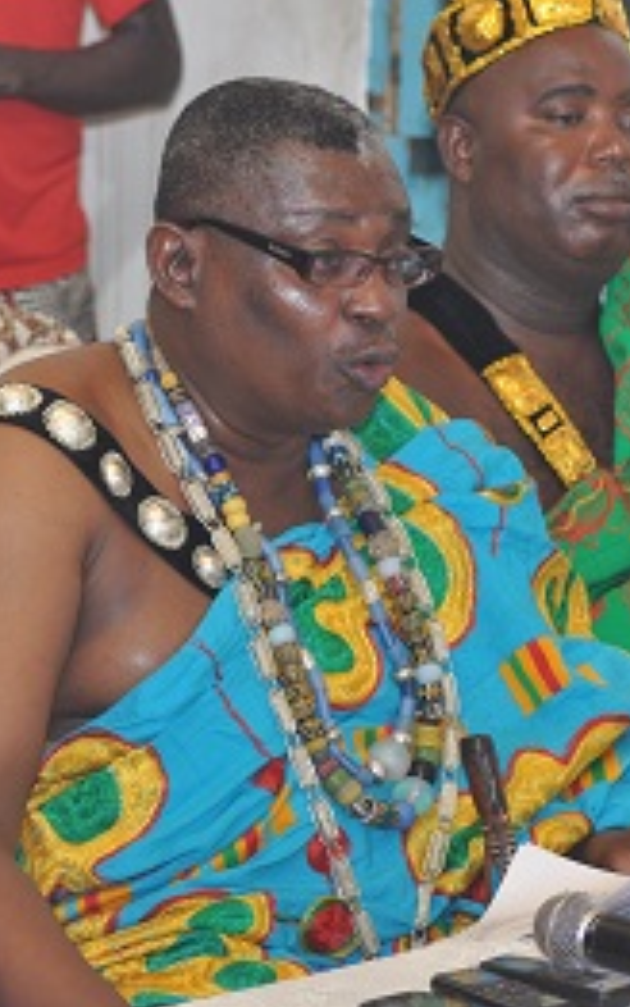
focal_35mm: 163
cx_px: 415
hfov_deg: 8.1
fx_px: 4473
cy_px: 505
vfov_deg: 12.8
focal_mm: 70
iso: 640
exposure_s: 1/60
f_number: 5.6
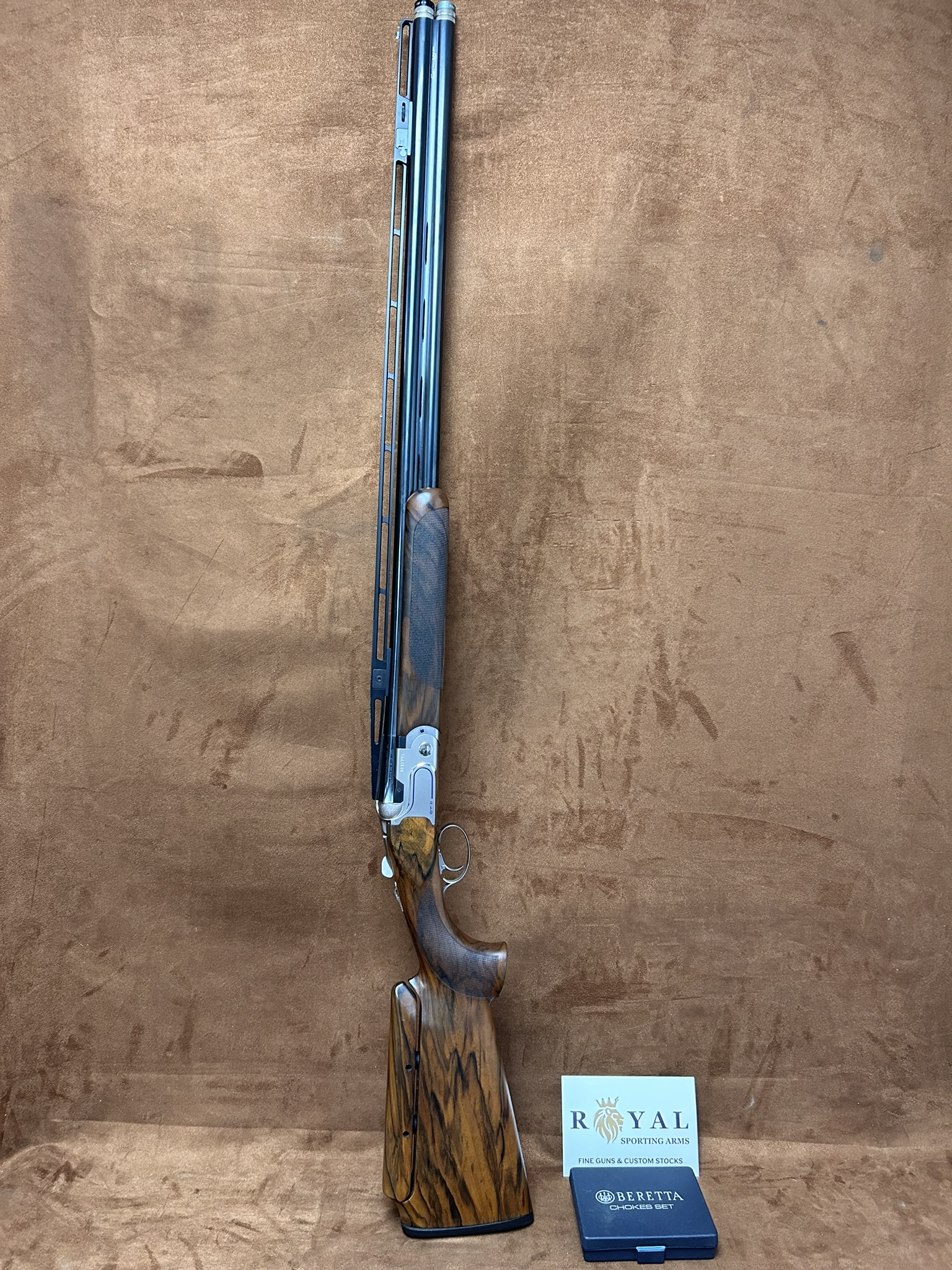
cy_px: 635
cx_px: 476
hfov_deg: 53.1
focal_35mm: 26
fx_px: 953
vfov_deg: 67.3
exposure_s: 1/60
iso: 250
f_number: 1.5
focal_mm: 5.7
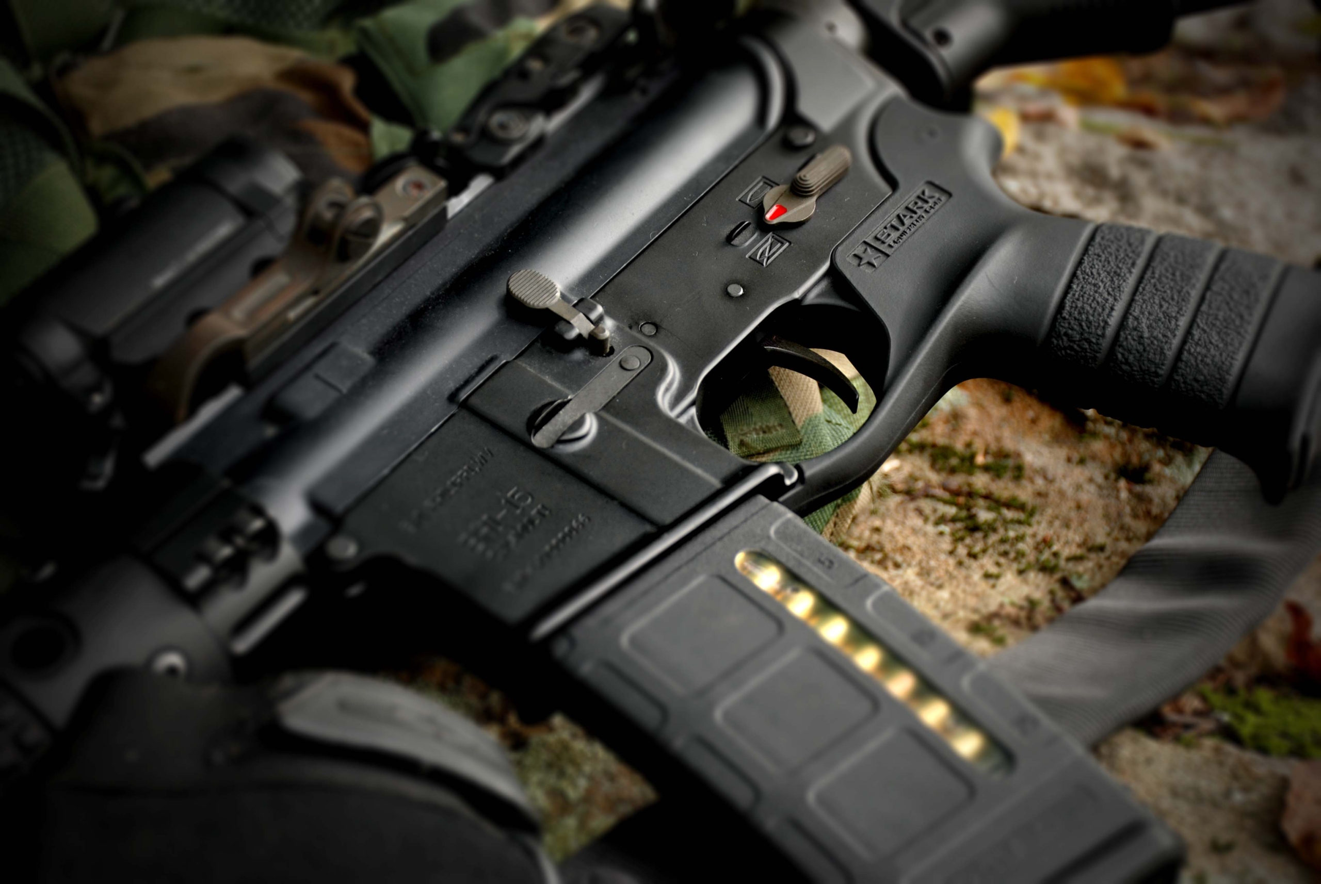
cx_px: 660
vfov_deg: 17.5
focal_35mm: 78
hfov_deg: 26.0
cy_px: 442
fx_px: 2866
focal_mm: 52
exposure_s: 1/25
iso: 100
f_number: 5
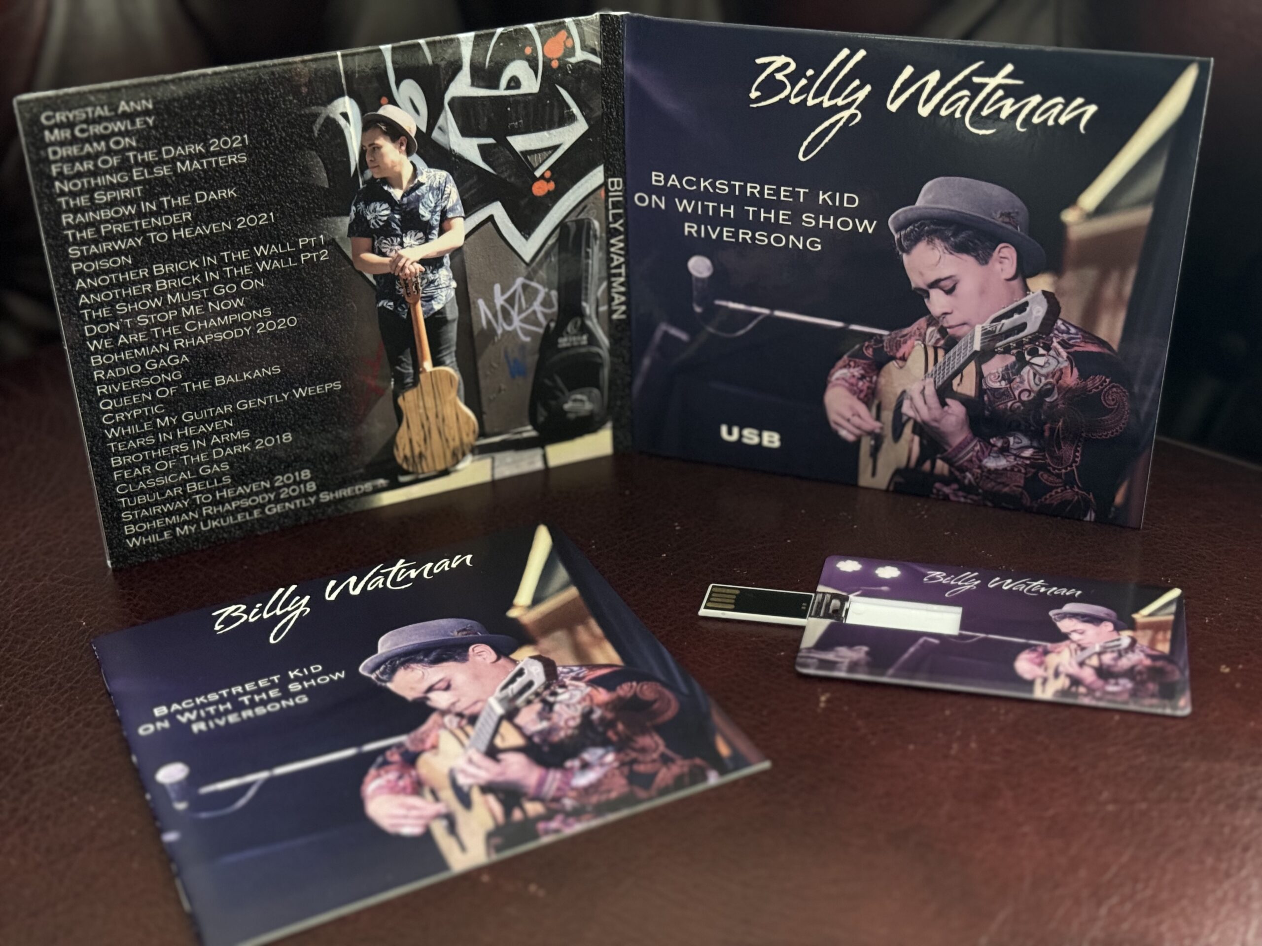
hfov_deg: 39.7
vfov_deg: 30.3
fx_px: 1750
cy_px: 473
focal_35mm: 48
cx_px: 631
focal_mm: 6.76
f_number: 1.78
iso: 500
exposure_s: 1/37
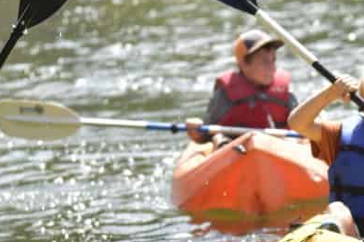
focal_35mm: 459
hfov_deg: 4.5
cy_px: 229
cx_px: 260
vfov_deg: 3.0
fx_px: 4639
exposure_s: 1/750
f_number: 4
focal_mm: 120
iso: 140
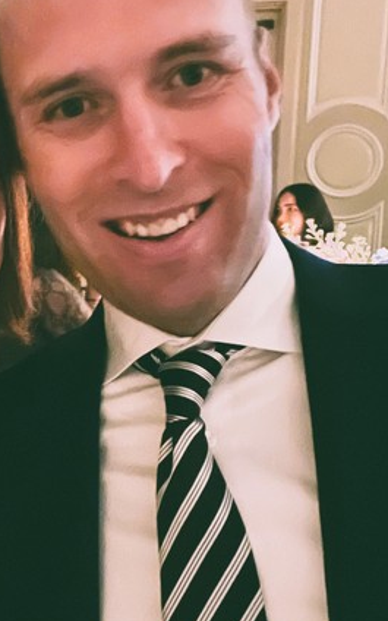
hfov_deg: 26.0
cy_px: 313
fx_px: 812
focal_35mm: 48
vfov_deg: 41.8
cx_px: 40
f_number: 2.2
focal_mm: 2.71
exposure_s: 1/15
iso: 3200
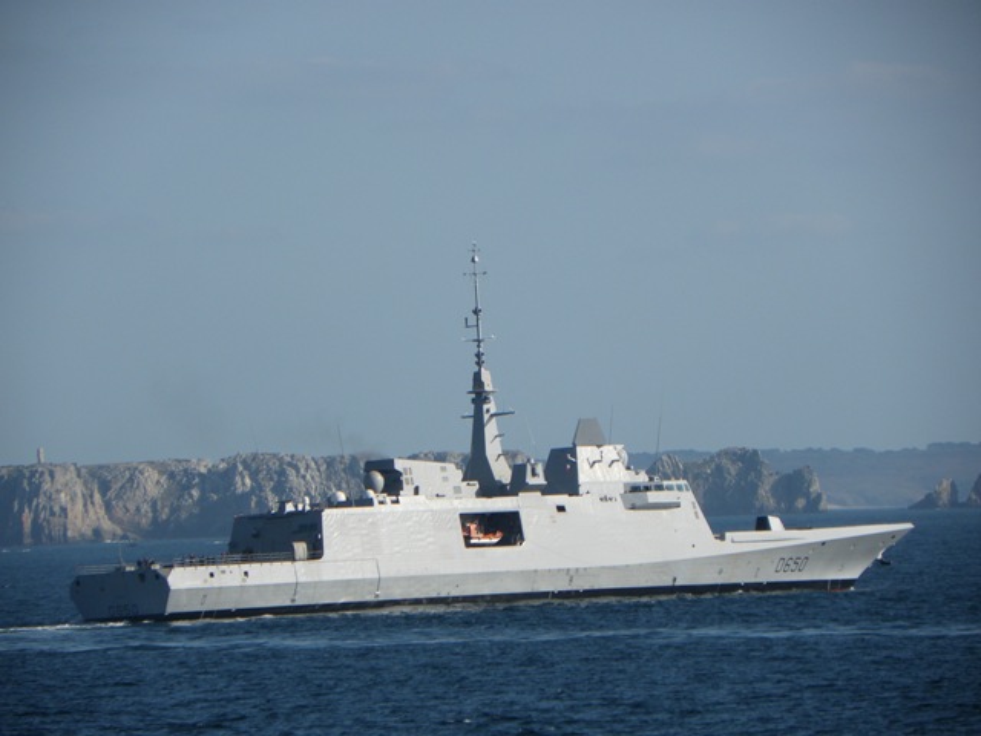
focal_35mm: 350
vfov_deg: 4.2
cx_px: 490
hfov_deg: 5.7
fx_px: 9919
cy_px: 368
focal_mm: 62.2
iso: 64
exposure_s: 1/800
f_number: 5
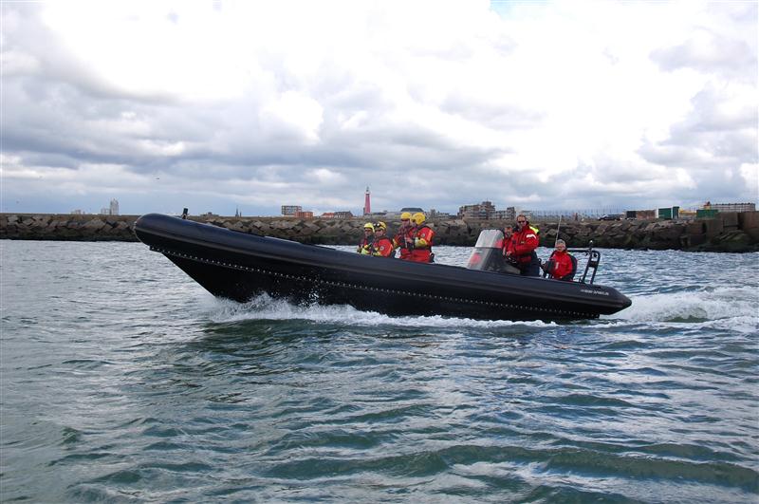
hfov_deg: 49.6
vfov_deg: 34.1
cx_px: 380
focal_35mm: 39
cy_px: 252
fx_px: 821
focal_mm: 26
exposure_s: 1/320
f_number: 9
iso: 200
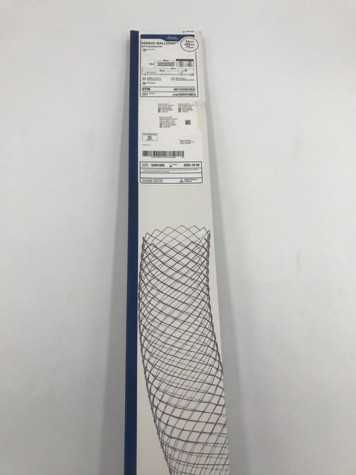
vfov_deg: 63.4
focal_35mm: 28
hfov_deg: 49.8
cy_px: 238
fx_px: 384
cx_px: 178
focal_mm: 3.99
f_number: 1.8
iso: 20
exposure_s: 1/272
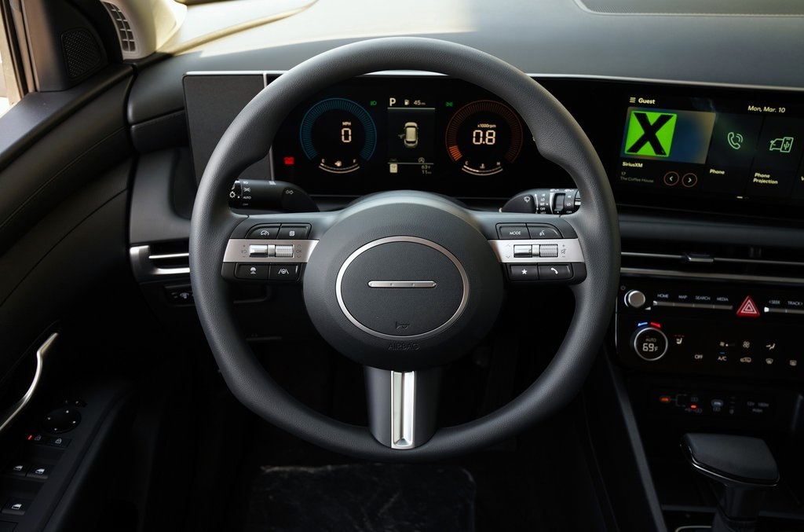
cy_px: 266
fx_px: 691
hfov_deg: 60.4
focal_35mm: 31
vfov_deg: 42.1
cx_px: 402
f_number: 6.3
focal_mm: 31
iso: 400
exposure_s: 1/40
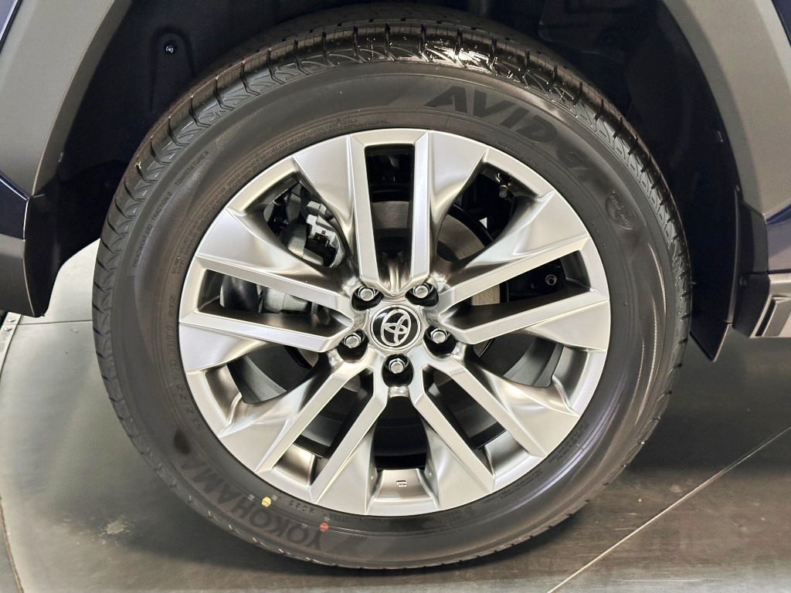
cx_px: 396
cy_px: 296
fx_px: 1097
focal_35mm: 48
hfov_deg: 39.7
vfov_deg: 30.3
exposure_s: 1/30
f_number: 1.78
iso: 500
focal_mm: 6.86
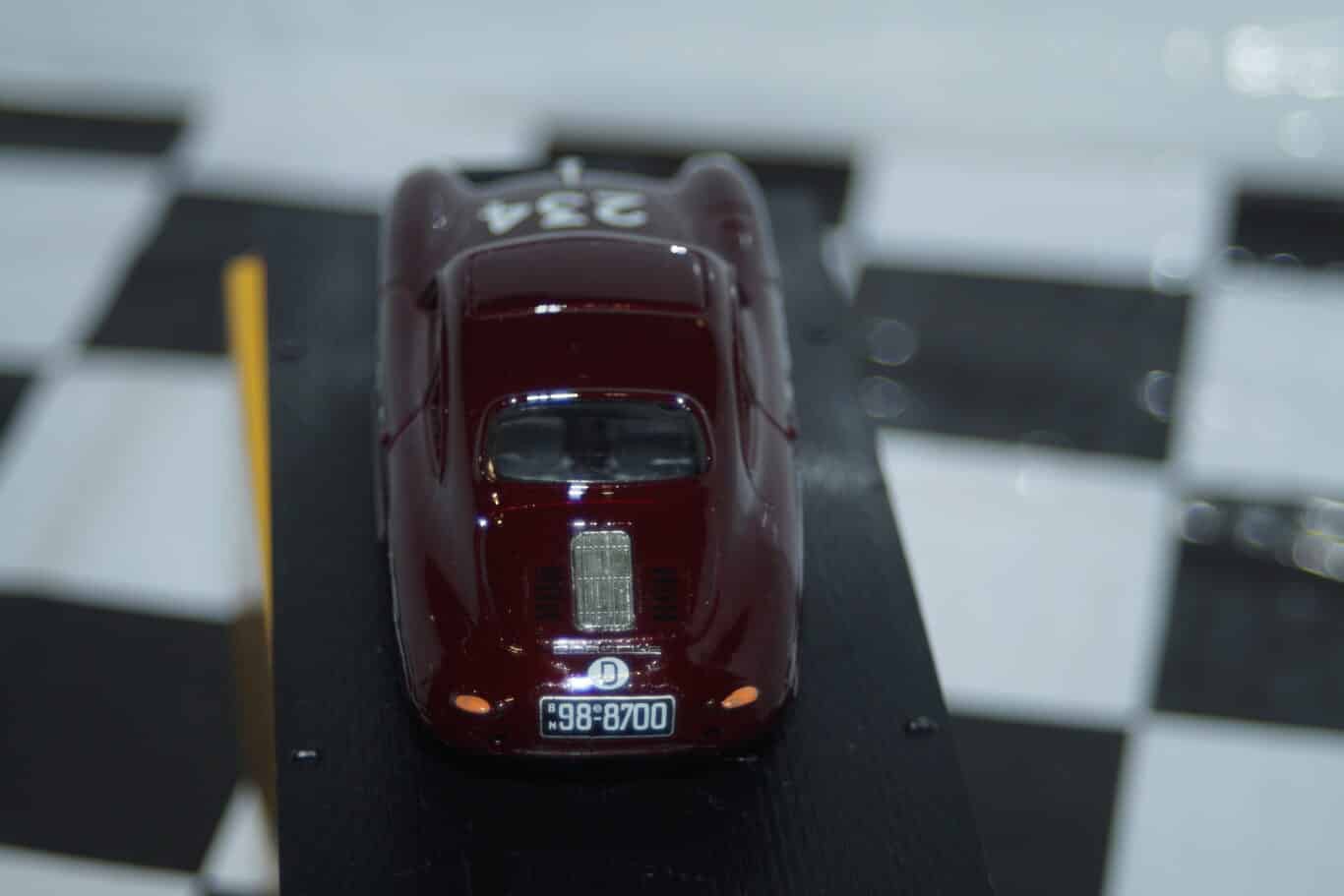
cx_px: 672
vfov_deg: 11.4
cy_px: 448
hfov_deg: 17.1
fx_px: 4480
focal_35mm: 120
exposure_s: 1/60
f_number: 5.6
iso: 200
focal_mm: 80
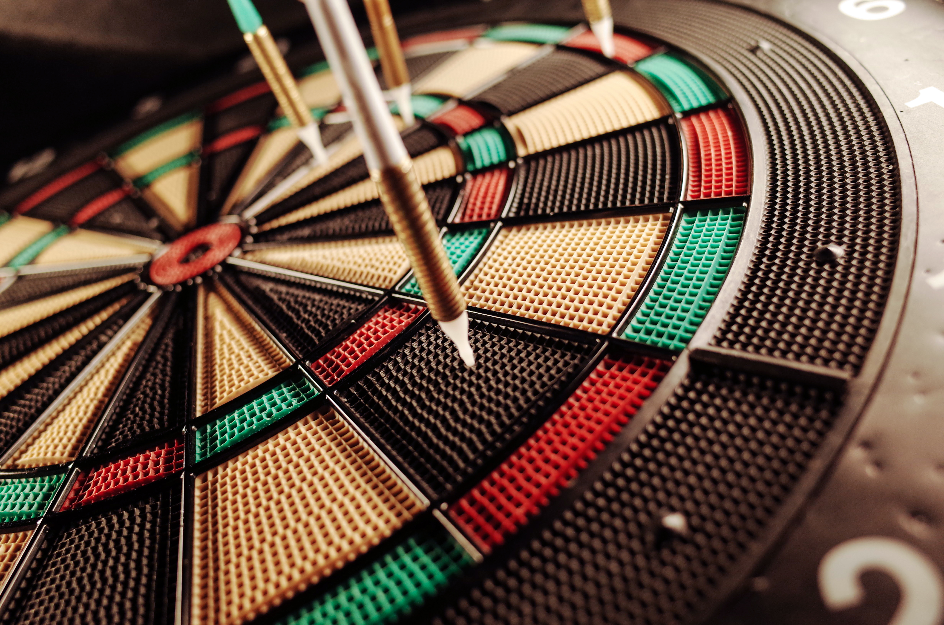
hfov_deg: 65.6
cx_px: 472
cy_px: 312
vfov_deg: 46.2
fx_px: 733
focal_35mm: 28
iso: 320
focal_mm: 18.3
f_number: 2.8
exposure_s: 1/50
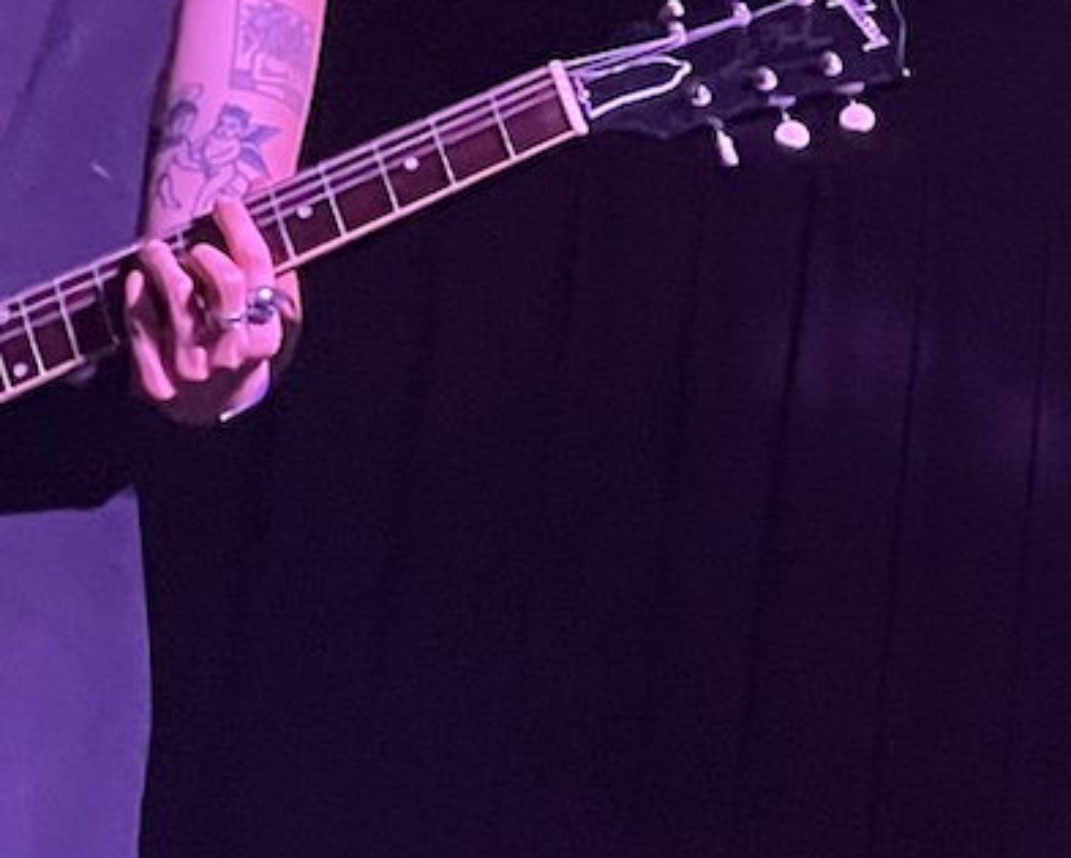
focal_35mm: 129
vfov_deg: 12.0
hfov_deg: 14.2
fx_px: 4092
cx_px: 1461
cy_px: 281
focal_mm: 4.2
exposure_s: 1/40
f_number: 1.6
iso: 500
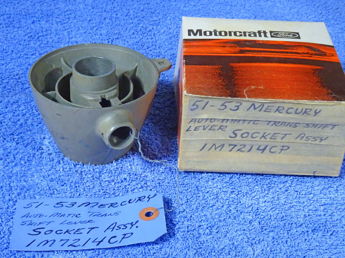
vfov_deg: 23.7
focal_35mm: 62
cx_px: 172
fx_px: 618
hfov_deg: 31.2
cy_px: 129
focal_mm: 10.59
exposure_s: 1/15
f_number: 4.5
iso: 800
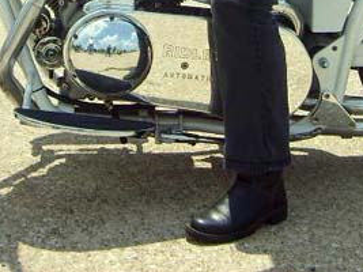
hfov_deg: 18.7
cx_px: 141
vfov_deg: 13.3
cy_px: -133
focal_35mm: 105
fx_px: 1101
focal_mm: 5.8
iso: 50
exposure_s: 1/180
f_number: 7.1
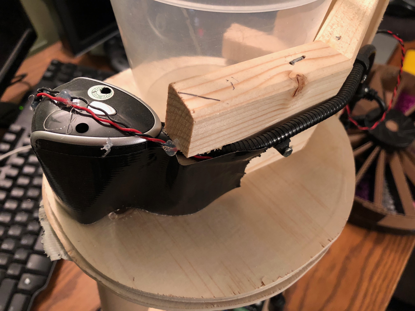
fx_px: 336
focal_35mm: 28
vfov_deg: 49.7
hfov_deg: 63.4
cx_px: 208
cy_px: 156
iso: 80
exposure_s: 1/15
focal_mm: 4
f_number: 1.8
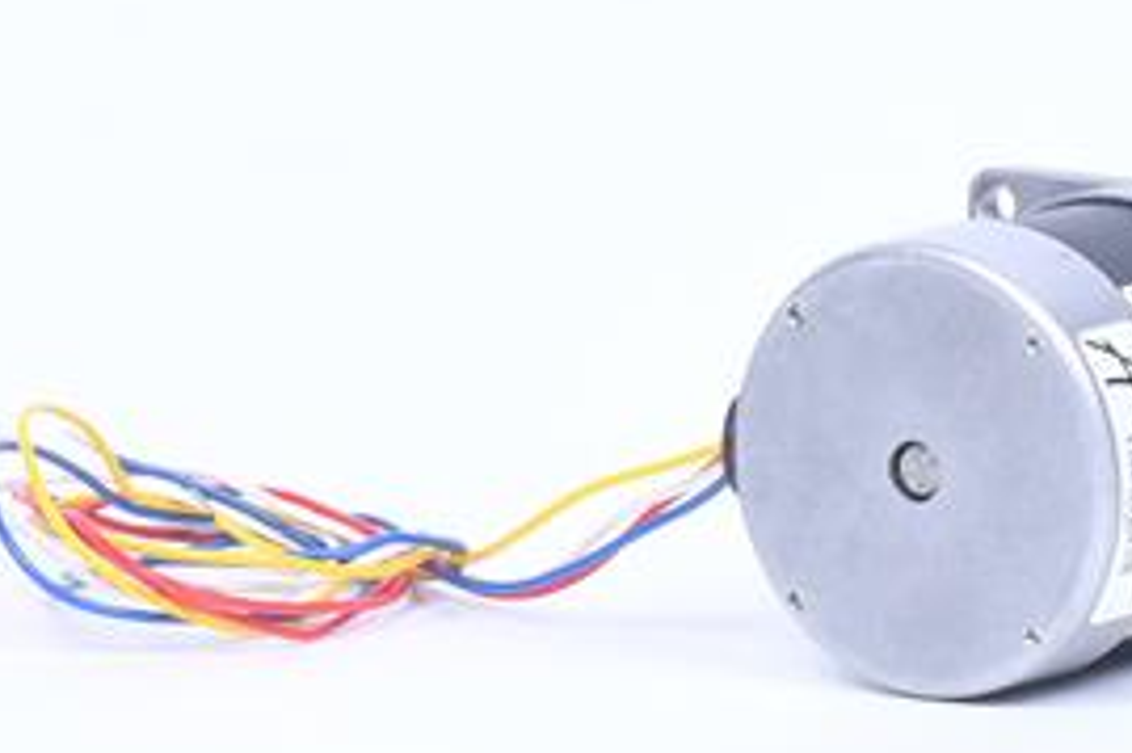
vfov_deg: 8.9
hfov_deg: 13.2
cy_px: 442
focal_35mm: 154
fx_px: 4839
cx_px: 1073
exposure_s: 1/200
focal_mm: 46
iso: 200
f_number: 14
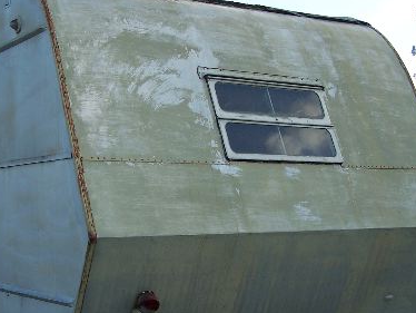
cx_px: 145
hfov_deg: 29.6
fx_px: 782
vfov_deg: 22.6
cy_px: 156
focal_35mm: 65
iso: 80
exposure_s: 1/500
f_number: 2.8
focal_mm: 6.3
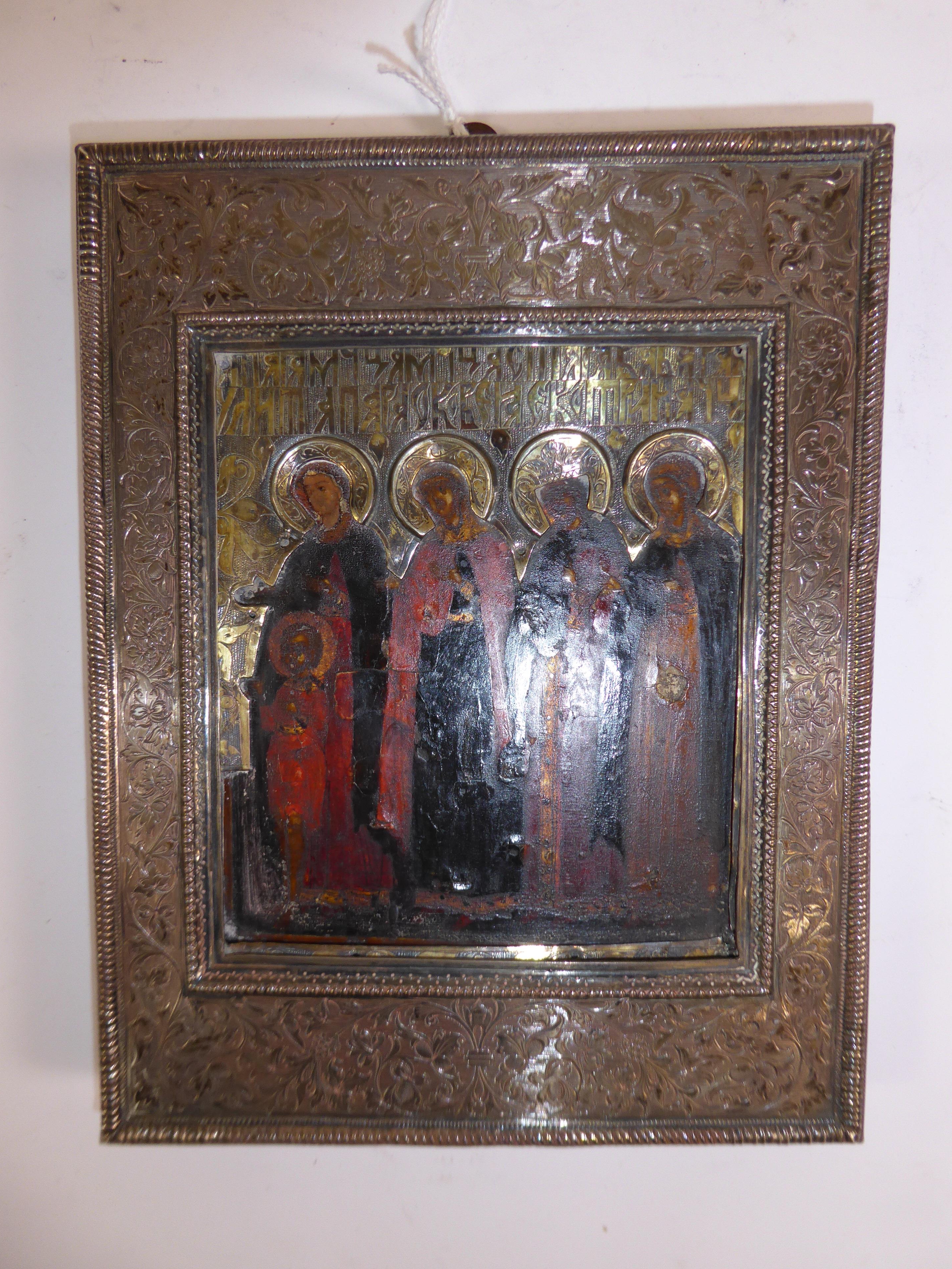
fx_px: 917
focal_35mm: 25
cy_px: 613
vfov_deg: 69.4
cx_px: 467
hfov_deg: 54.9
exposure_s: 1/60
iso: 100
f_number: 3.3
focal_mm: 4.3
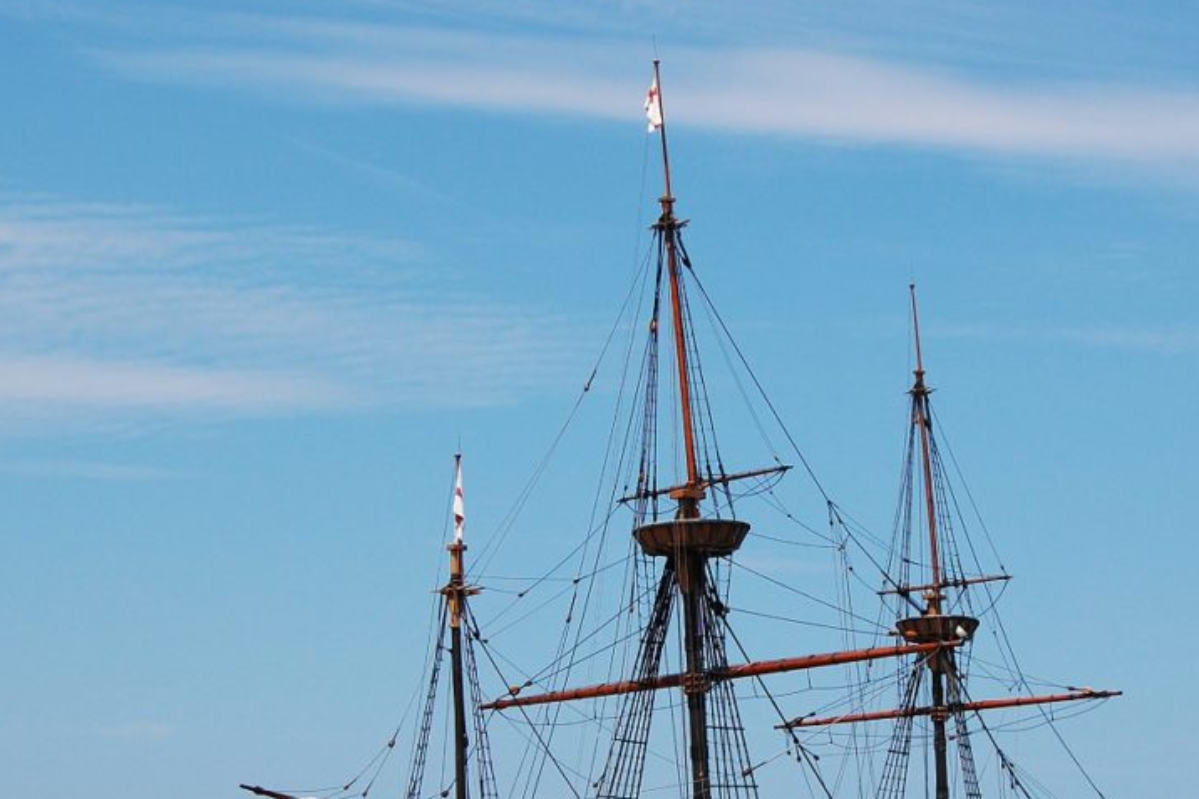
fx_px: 2264
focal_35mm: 68
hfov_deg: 29.4
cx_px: 832
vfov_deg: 19.9
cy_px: 572
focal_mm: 28
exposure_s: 1/1250
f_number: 5.6
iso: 200
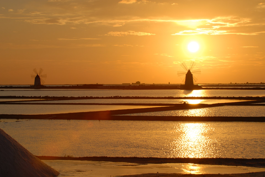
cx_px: 132
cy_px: 88
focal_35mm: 123
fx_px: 906
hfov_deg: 16.6
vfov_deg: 11.2
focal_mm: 82
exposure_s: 1/400
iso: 100
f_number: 10
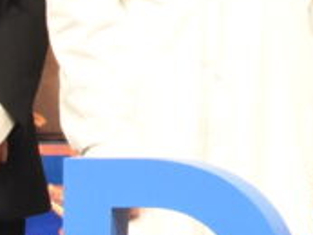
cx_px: 521
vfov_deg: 3.7
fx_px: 3595
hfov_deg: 4.9
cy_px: -343
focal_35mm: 397
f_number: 5.6
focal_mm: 31
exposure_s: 1/60
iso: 1600
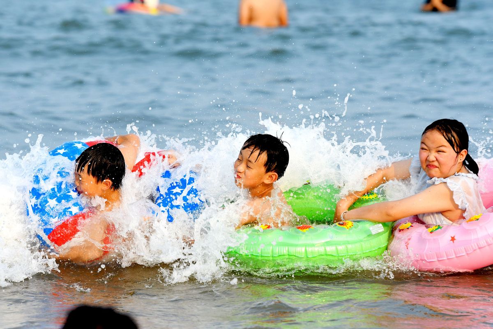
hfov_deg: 8.1
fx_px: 3492
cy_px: 164
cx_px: 246
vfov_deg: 5.4
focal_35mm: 255
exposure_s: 1/500
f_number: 5
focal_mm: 170
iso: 100
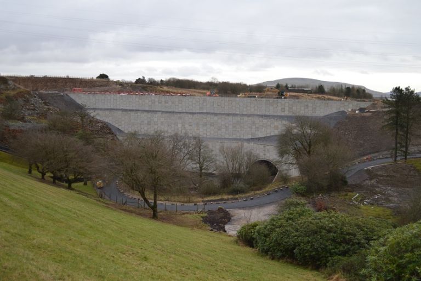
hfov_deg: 53.1
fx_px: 421
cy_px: 140
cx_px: 210
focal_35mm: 36
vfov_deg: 36.9
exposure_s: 1/125
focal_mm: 24
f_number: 4
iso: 200
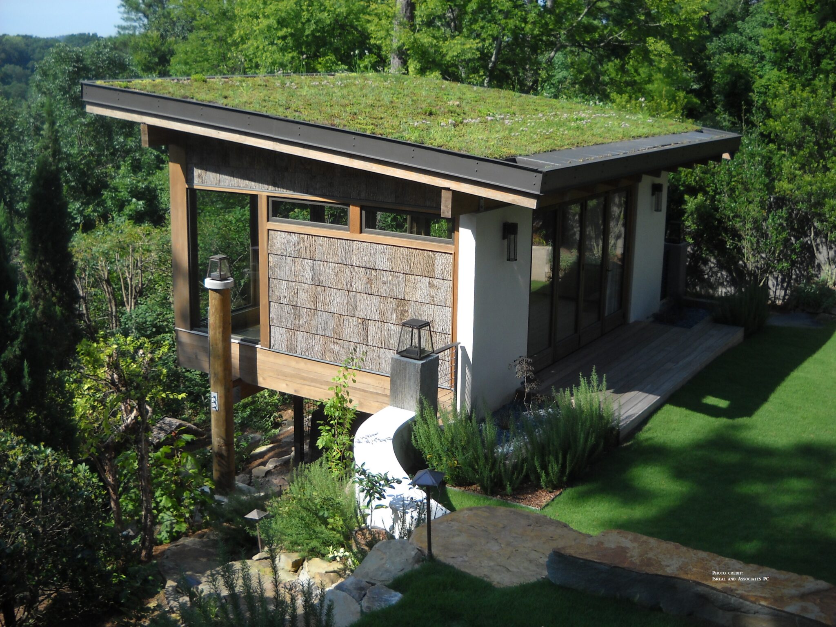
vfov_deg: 35.1
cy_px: 314
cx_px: 418
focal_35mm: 41
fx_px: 990
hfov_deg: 45.8
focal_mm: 6.72
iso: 64
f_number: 5.5
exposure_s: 1/184
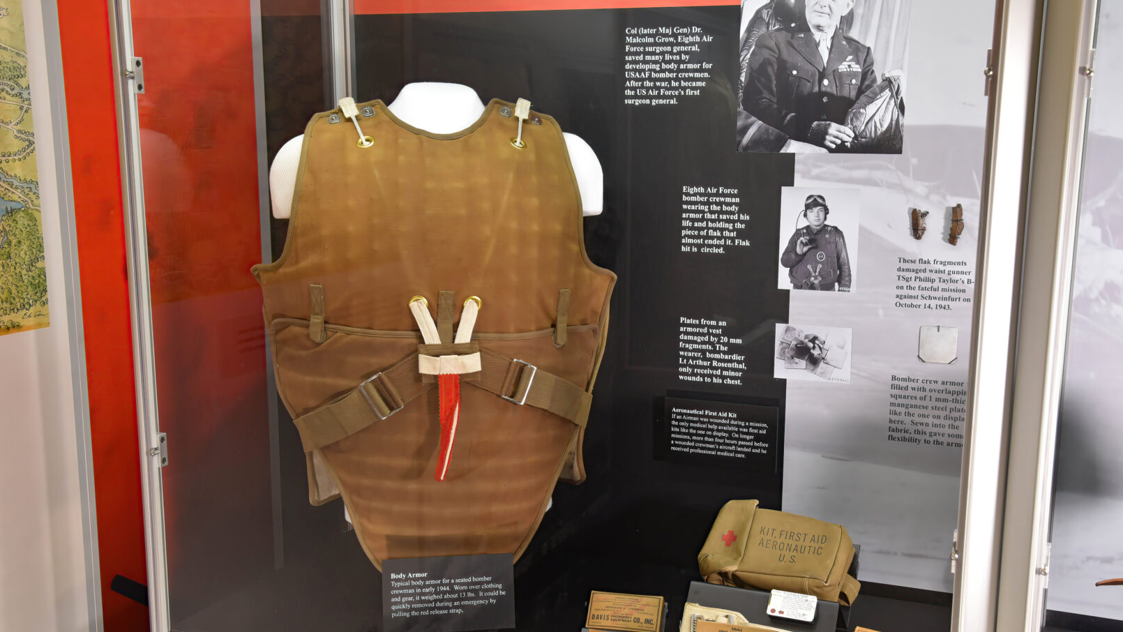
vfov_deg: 29.0
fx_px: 1221
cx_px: 605
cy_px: 361
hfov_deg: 49.3
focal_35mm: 41
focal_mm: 35
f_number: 5
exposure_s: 1/100
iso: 1600
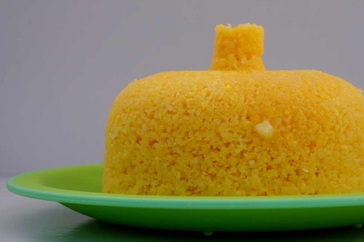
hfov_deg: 24.3
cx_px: 183
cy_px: 122
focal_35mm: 84
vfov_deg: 16.4
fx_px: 844
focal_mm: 55
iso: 200
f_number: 11
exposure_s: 1/125
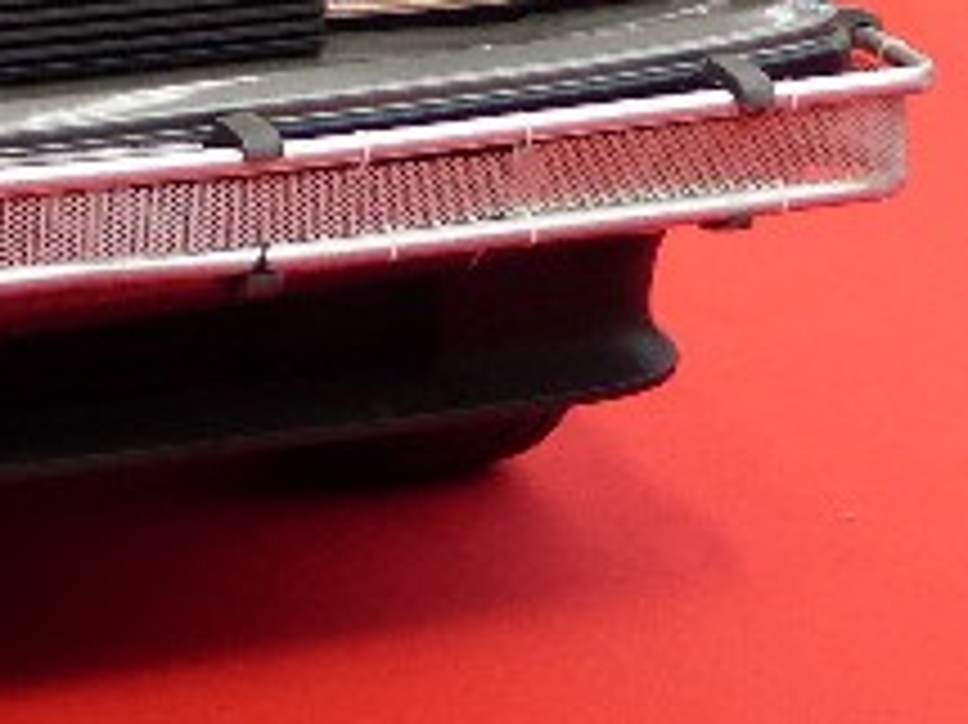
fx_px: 4947
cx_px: -171
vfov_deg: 8.0
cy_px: -666
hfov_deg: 11.0
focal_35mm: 177
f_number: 3.2
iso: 100
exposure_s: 1/125
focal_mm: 6.8
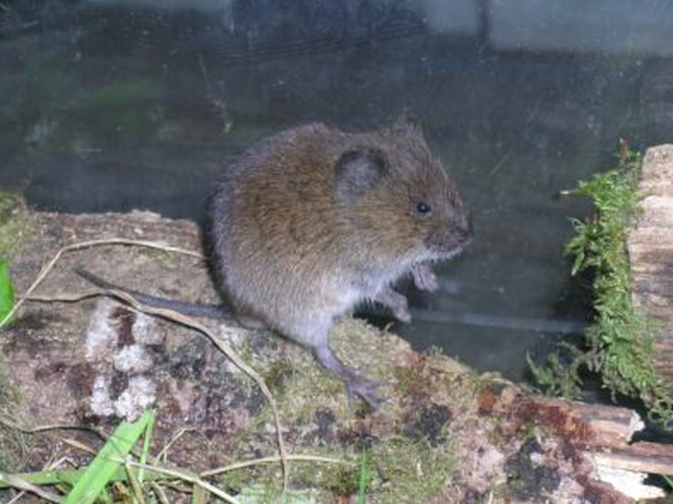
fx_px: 2273
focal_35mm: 117
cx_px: 336
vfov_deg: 12.6
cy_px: 253
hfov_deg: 16.8
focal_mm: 24
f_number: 4.6
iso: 50
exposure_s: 1/60
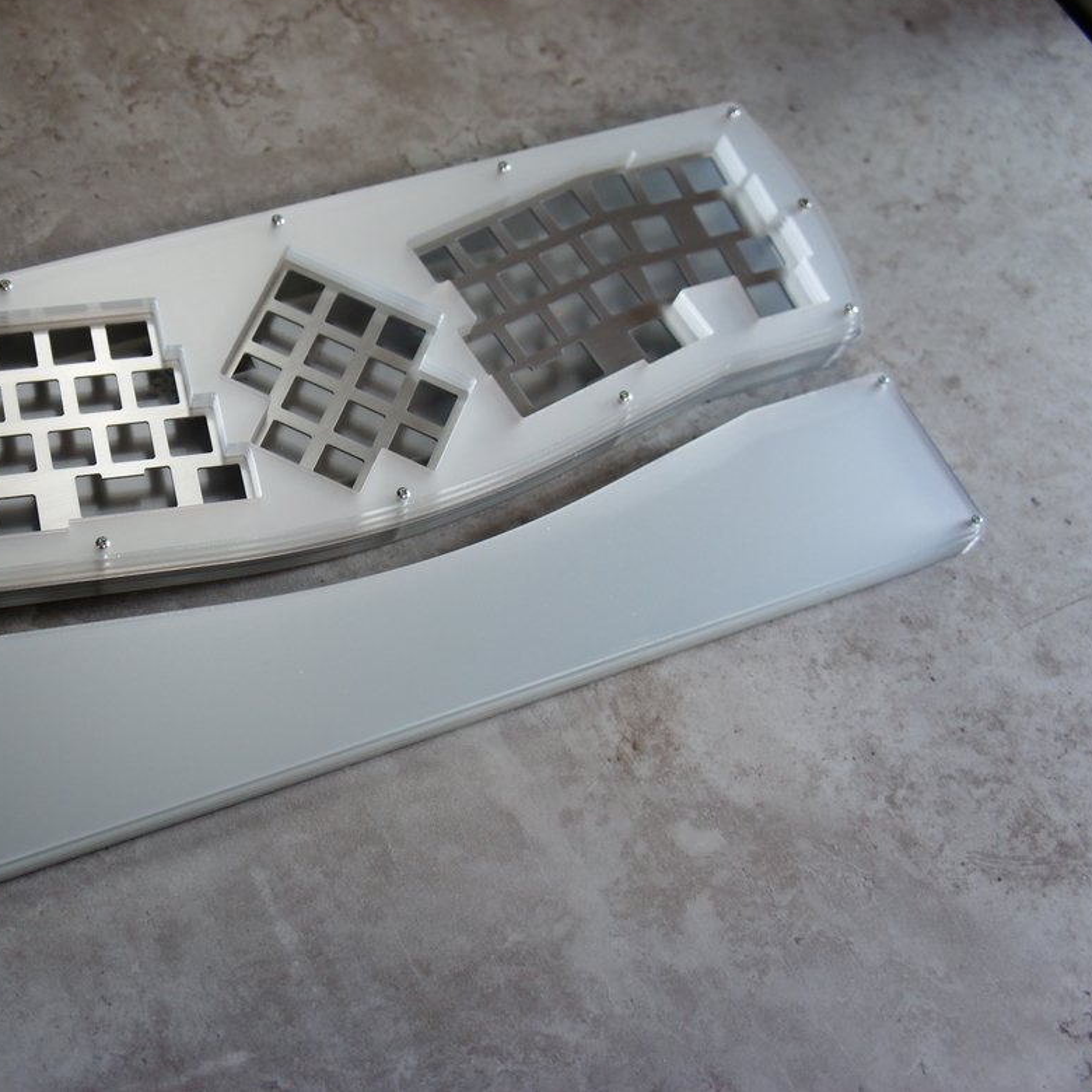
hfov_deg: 35.2
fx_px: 1677
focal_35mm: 47
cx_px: 260
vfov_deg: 36.1
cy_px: 537
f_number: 4
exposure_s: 1/40
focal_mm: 24
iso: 250
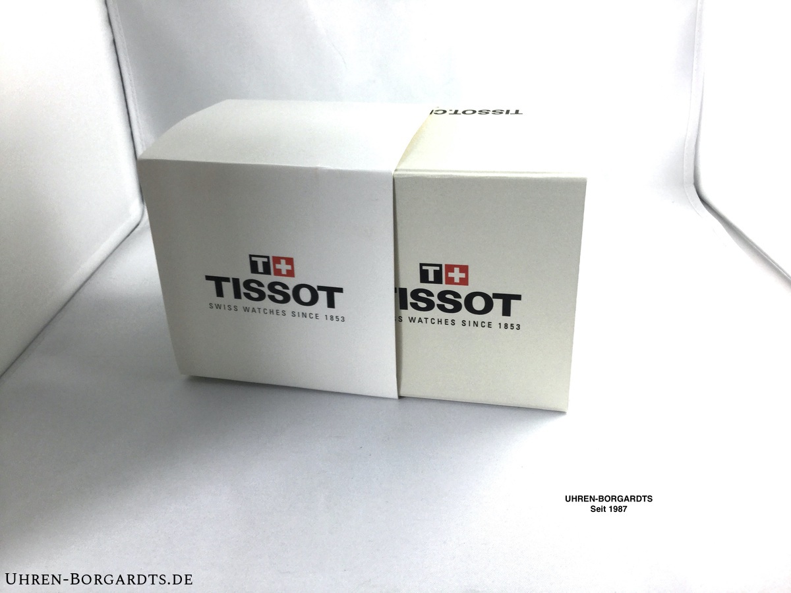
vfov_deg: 45.4
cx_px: 396
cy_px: 296
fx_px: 708
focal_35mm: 31
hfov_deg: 58.4
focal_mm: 3.3
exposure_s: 1/100
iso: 25
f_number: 2.4
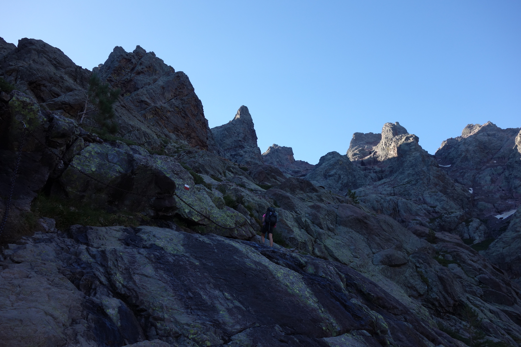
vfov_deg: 46.4
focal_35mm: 28
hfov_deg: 65.5
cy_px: 174
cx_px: 260
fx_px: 405
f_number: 5.6
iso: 125
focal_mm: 10.4
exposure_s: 1/125
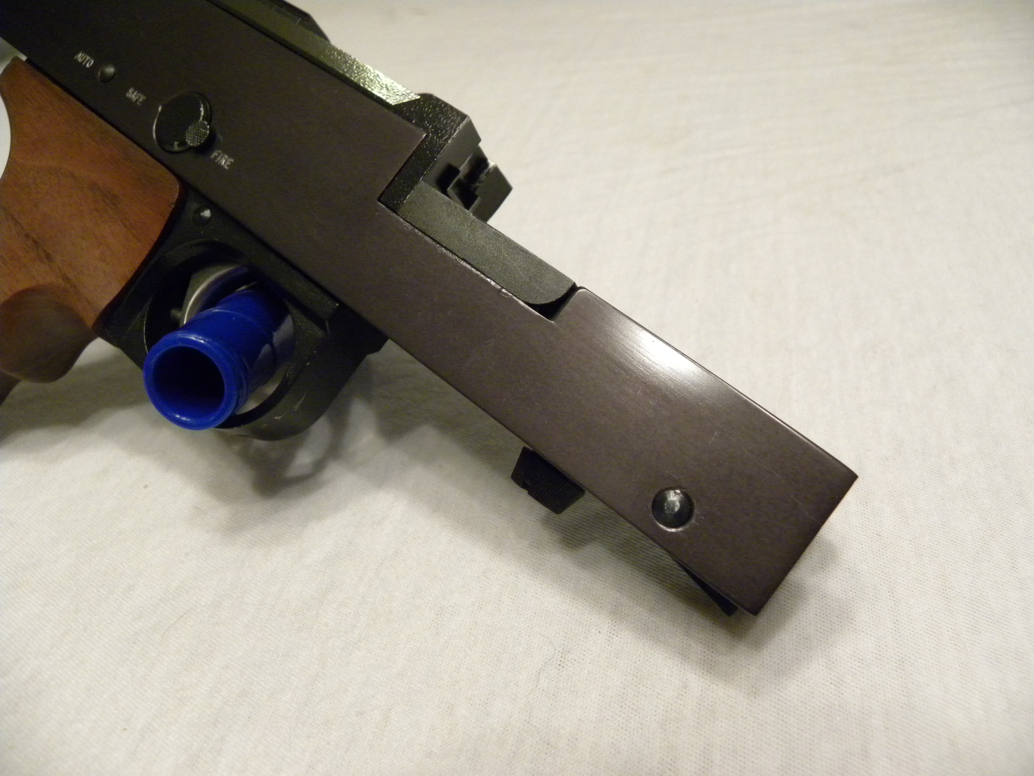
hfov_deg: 67.3
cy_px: 388
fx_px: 777
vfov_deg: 53.1
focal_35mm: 26
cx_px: 517
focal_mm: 4.6
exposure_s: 1/44.5
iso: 400
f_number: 2.8
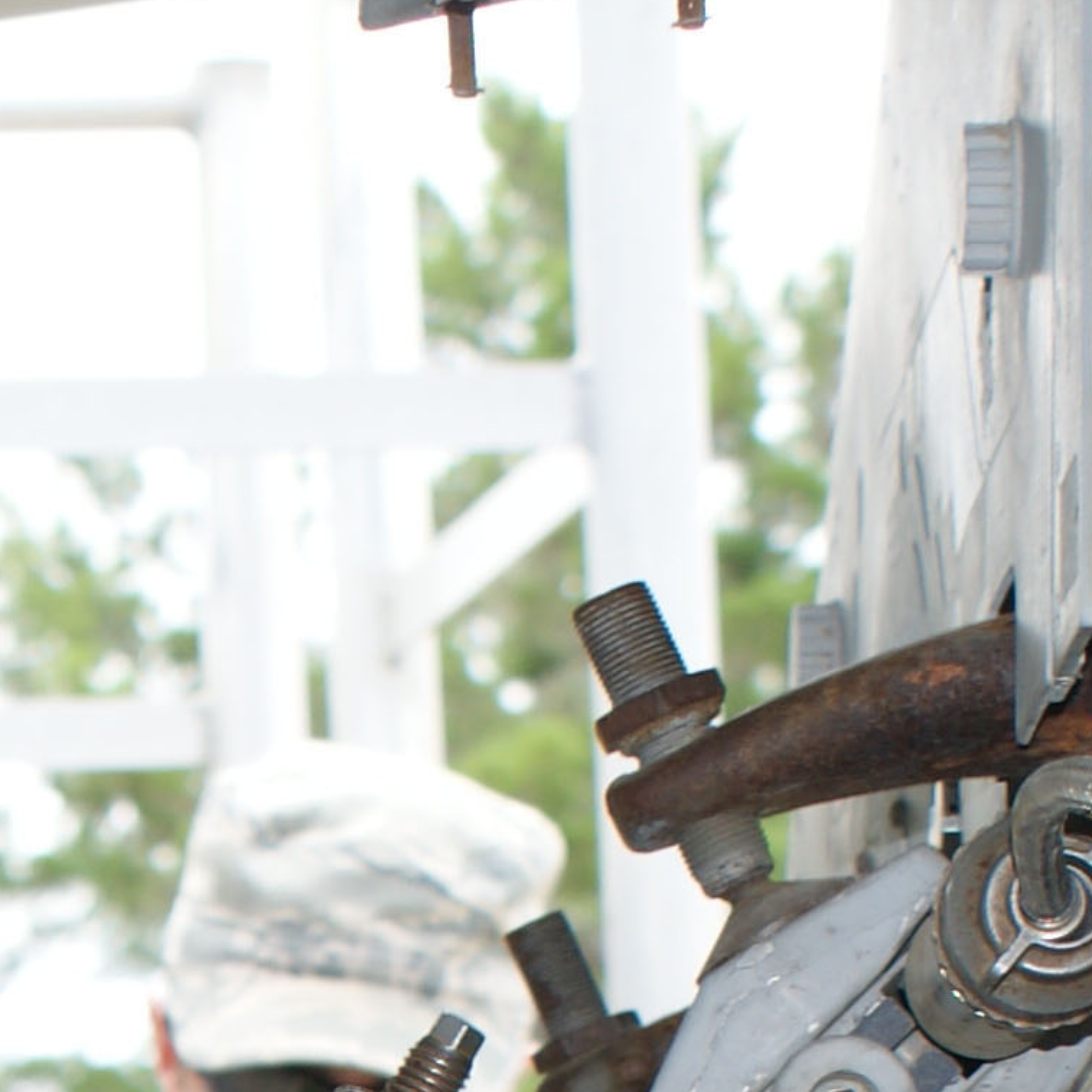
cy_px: 1917
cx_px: -264
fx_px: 8280
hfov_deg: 7.5
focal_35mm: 232
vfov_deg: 7.3
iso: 100
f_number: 5.6
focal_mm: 30
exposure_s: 1/60
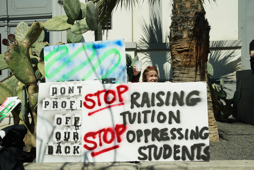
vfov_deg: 42.3
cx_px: 127
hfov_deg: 60.3
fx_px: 219
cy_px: 85
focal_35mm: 31
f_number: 5.6
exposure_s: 1/800
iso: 100
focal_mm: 31
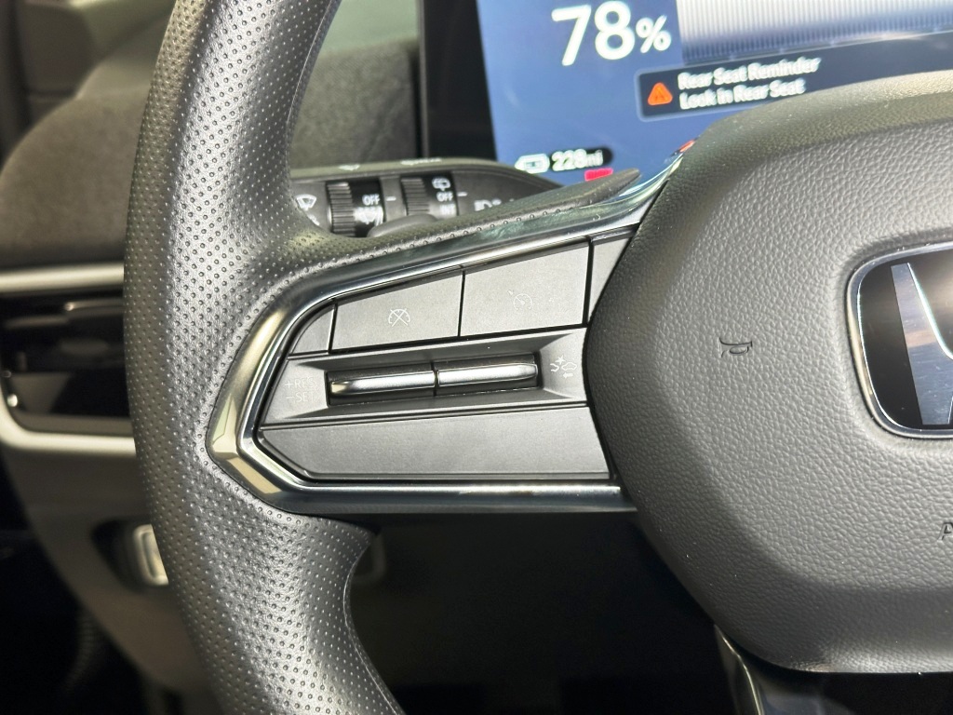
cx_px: 476
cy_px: 358
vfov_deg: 30.3
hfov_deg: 39.7
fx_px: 1321
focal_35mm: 48
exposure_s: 1/40
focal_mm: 6.86
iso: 320
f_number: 1.78
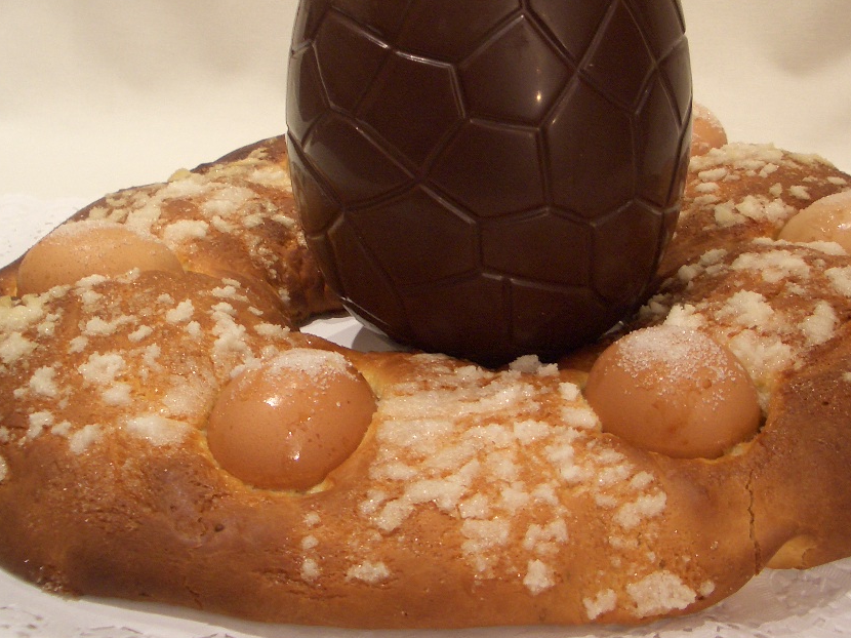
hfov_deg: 35.5
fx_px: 1327
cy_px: 188
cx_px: 489
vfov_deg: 26.8
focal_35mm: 54
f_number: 2.6
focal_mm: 5.8
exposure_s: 1/15
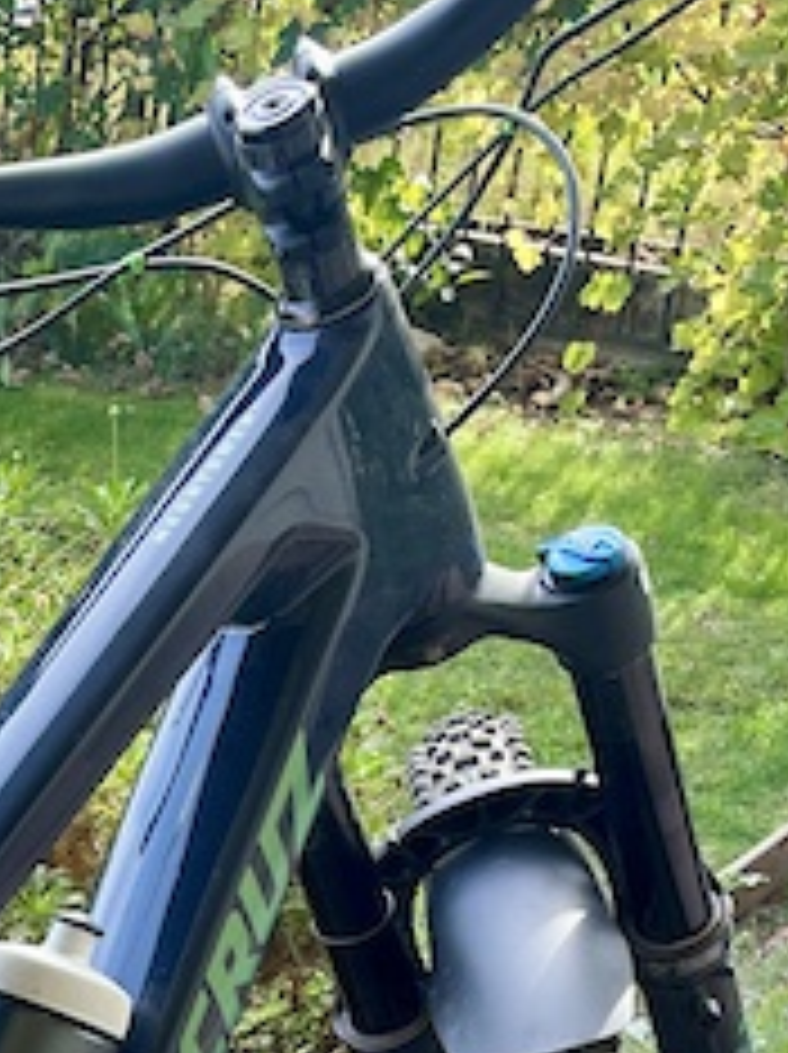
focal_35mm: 89
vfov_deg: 19.8
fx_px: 2706
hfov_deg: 15.3
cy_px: 1462
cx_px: -405
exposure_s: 1/121
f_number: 1.6
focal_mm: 4.2
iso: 32
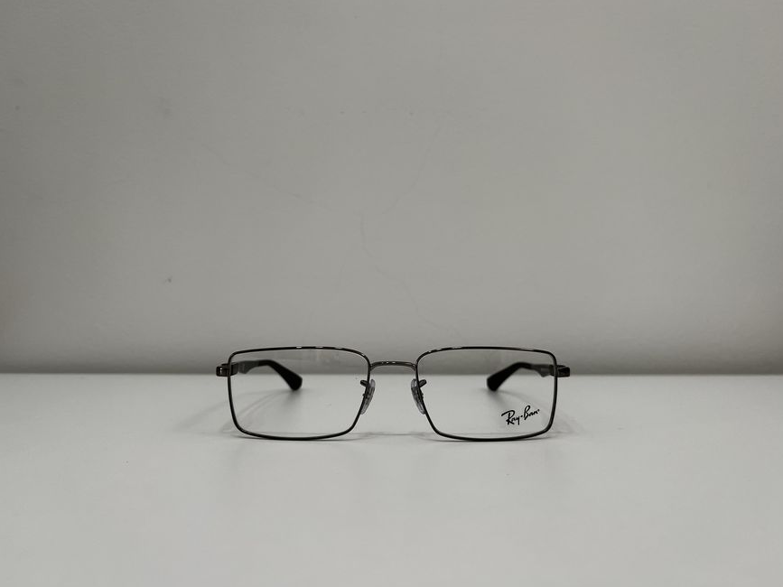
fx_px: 611
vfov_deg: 51.3
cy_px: 288
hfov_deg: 65.3
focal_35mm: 27
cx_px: 391
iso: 50
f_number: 1.6
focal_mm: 5.1
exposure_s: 1/172
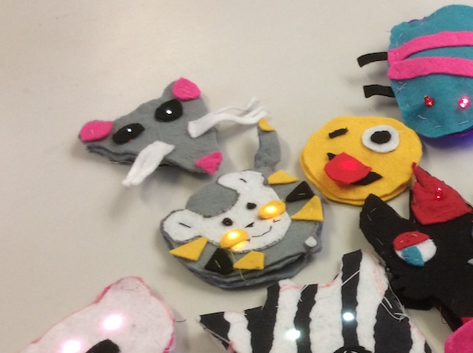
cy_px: 278
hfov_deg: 31.8
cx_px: 419
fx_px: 791
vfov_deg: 24.8
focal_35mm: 58
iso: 64
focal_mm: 3.3
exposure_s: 1/25
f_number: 2.4
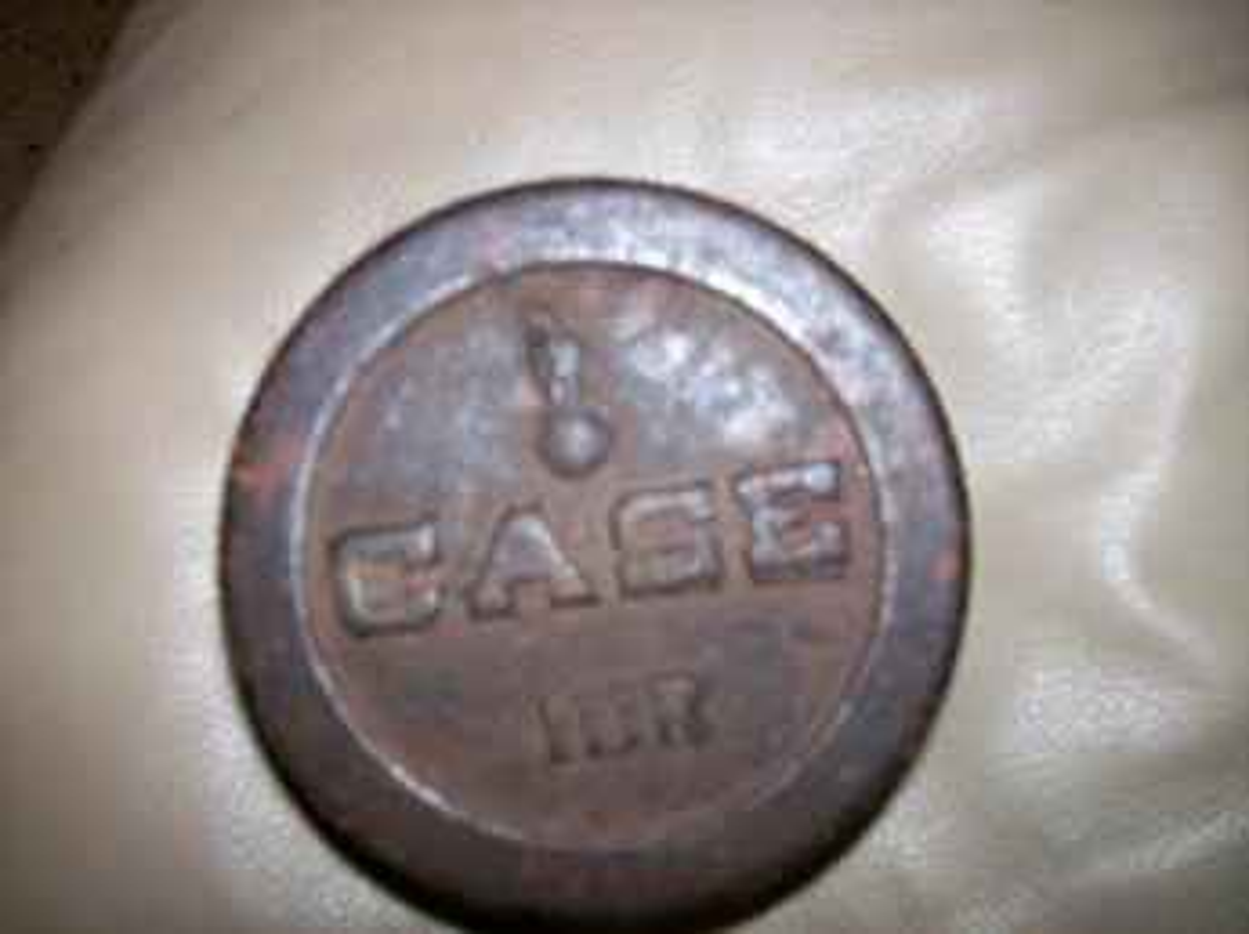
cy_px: 467
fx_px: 1298
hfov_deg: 51.4
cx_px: 624
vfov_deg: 39.6
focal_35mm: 36
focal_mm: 6
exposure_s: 1/64
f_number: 2.7
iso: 140
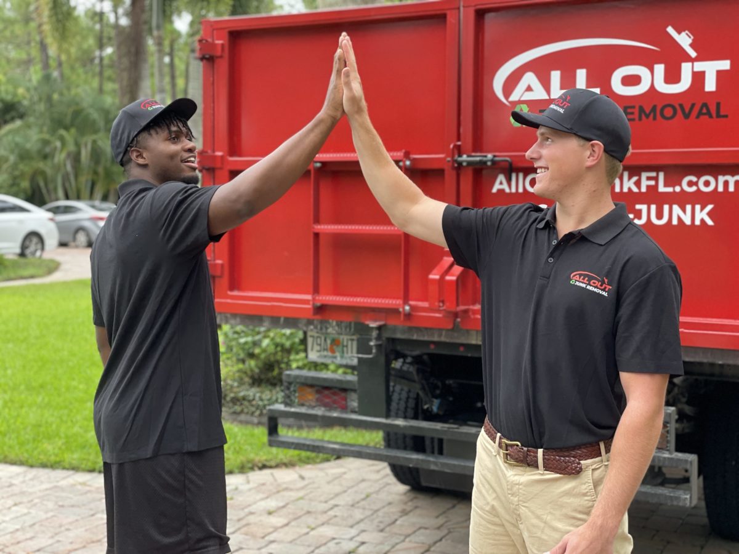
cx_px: 370
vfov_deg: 28.0
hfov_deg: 36.8
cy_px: 277
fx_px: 1110
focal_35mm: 52
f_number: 2
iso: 64
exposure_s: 1/122
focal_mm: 6
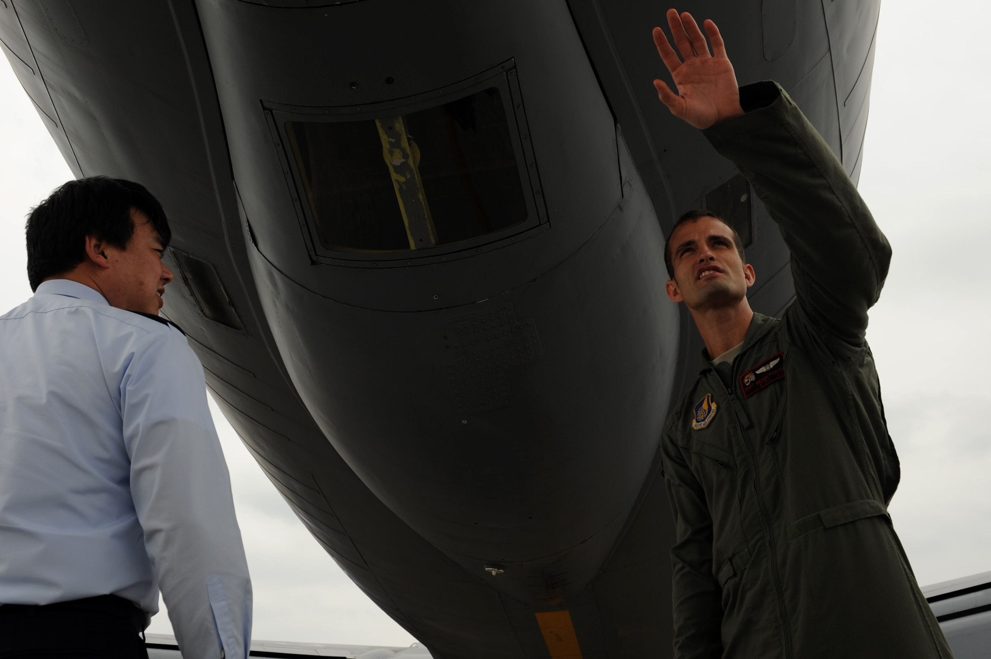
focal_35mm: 29
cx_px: 443
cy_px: 322
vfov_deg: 44.9
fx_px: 798
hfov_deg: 63.5
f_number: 7.1
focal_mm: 24
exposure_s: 1/640
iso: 250
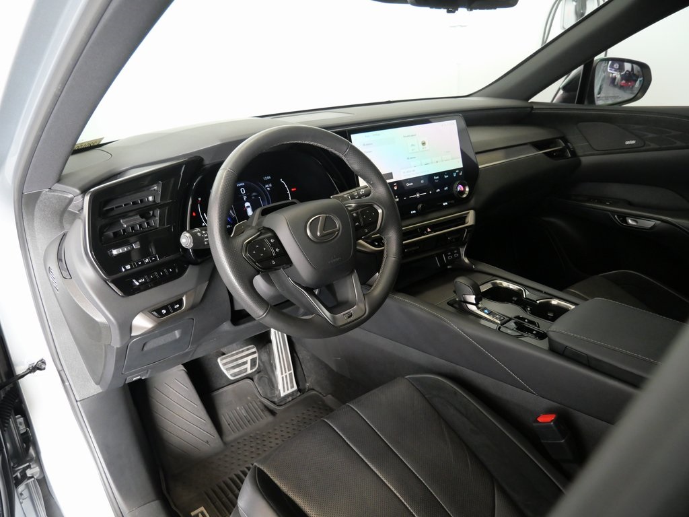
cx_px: 344
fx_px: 478
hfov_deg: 71.6
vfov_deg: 56.8
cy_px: 258
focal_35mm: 24
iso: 2000
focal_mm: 12
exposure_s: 1/60
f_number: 3.5
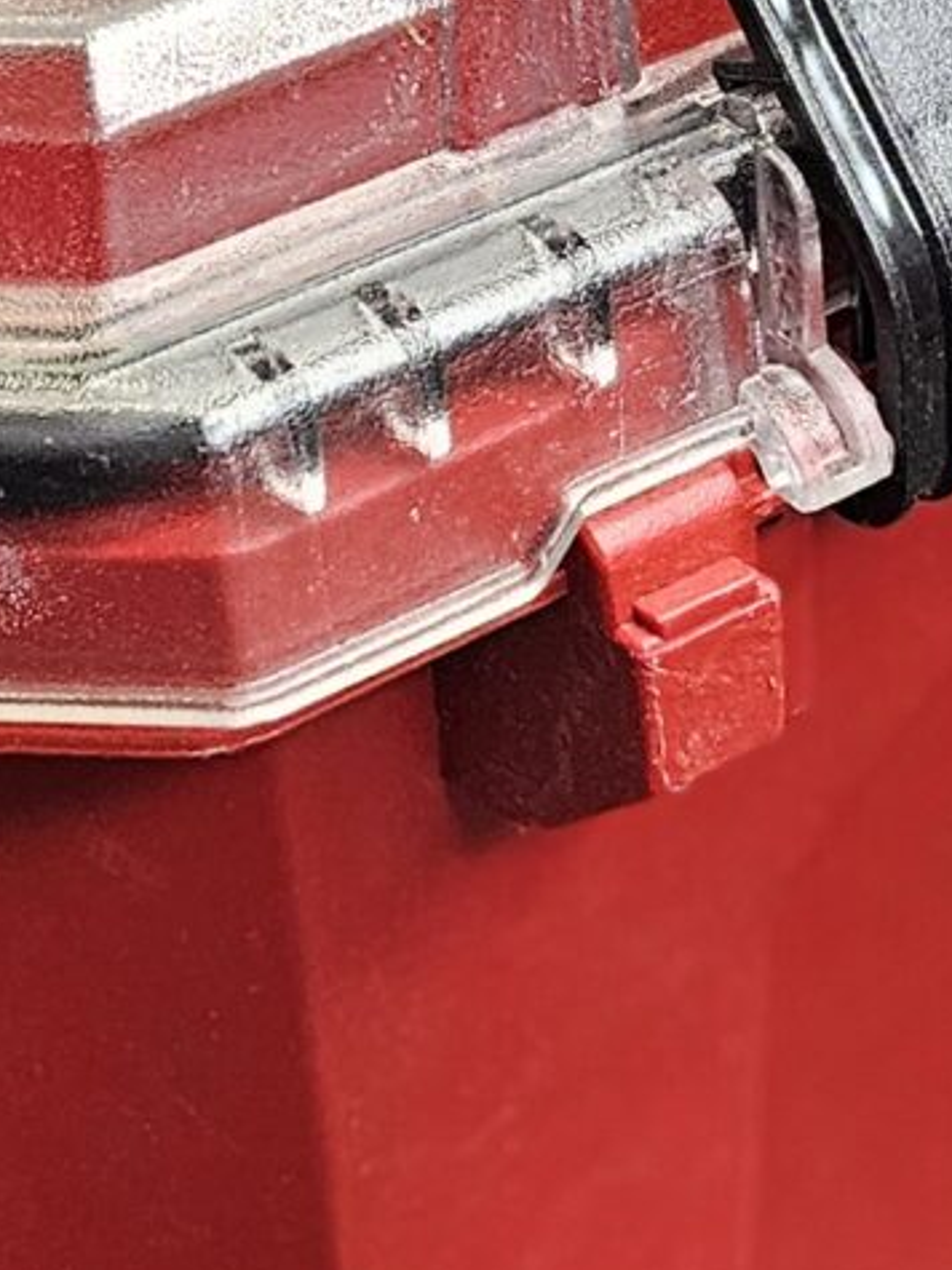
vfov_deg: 15.9
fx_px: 4549
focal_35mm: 124
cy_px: 580
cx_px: 599
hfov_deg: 11.9
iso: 640
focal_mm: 5.4
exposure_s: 1/120
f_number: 1.8
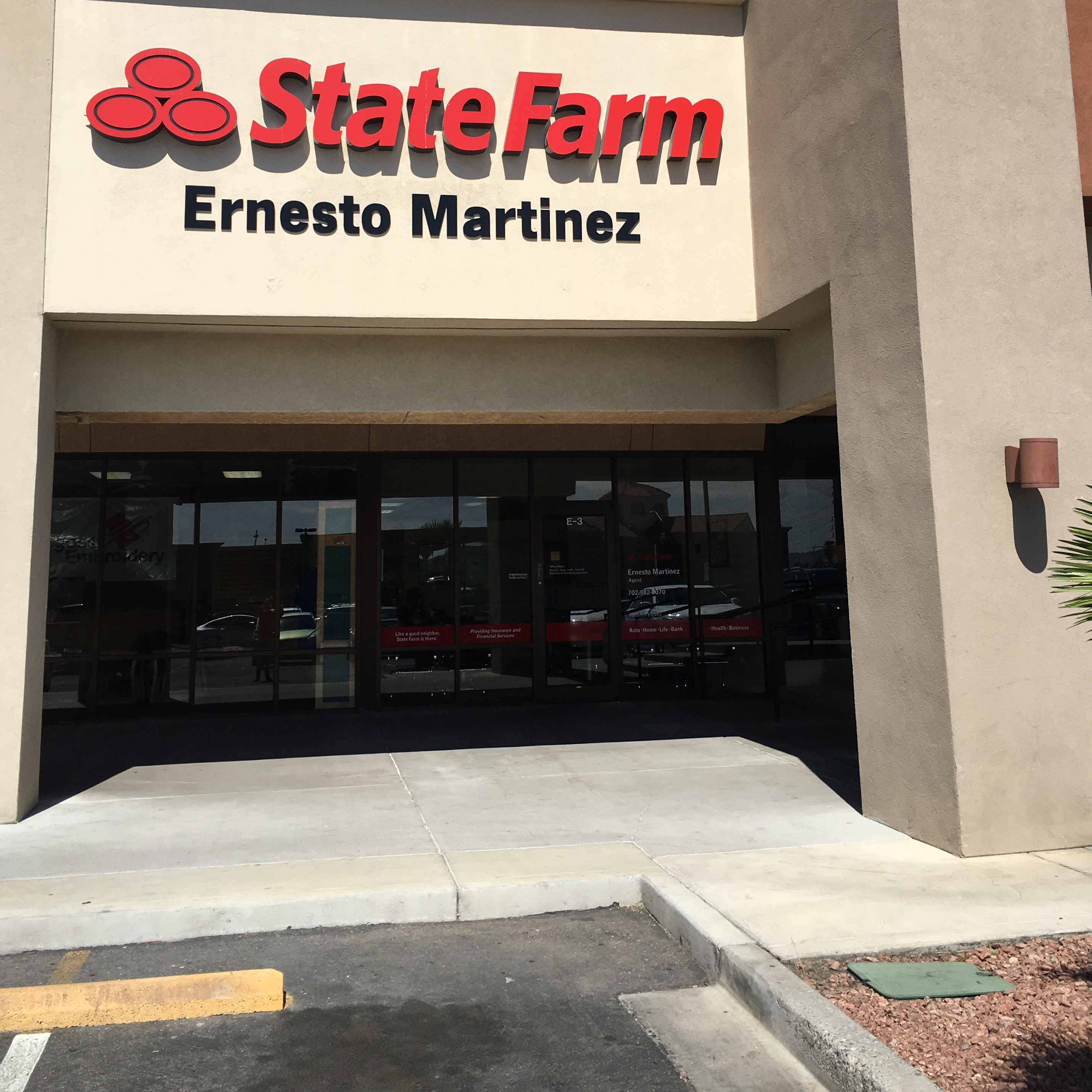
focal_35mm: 36
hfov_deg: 46.0
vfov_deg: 45.4
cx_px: 521
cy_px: 366
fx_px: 1285
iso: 25
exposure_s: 1/1972
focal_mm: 4.15
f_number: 2.2
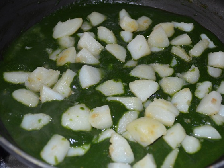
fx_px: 382
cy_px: 84
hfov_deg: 32.7
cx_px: 117
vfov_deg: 24.8
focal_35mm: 59
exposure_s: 1/60
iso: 1100
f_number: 5
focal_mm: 36
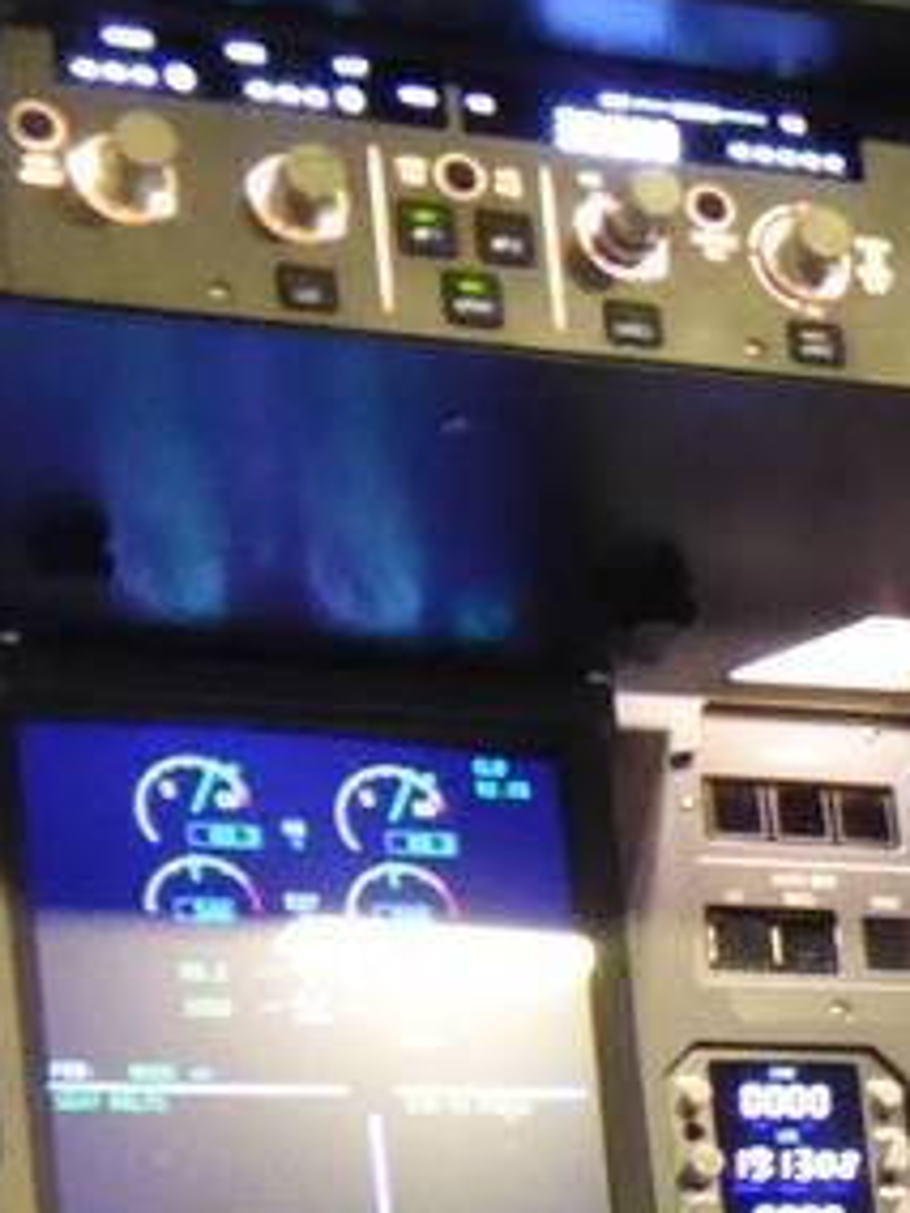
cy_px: 1570
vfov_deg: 12.7
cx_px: 2128
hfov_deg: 9.0
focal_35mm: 150
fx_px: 5258
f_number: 3.5
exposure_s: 1/4
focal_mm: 5.4
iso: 1000
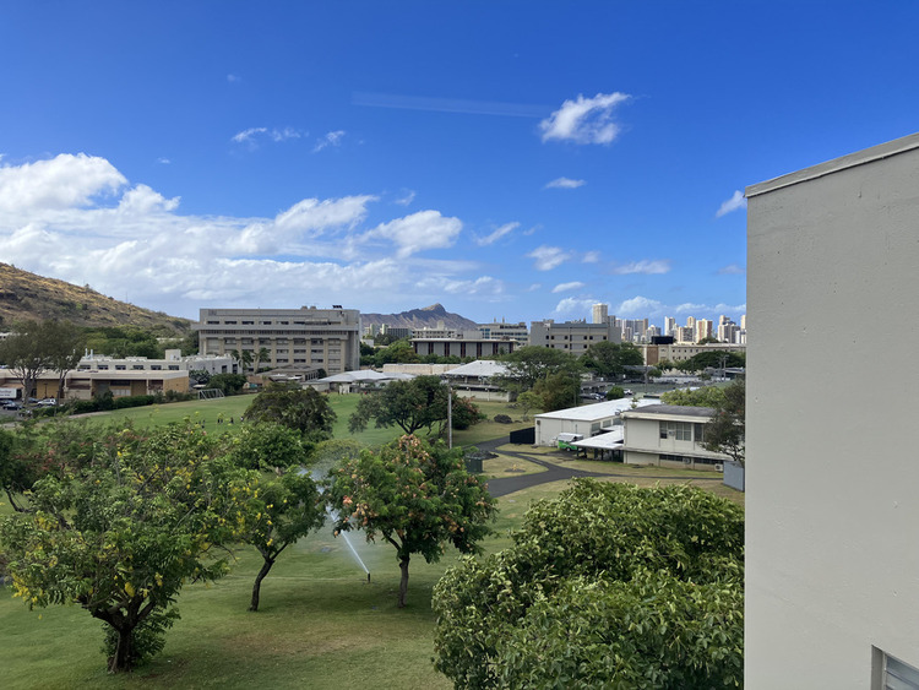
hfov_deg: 63.4
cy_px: 345
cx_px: 460
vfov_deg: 49.8
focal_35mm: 28
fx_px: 744
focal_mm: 3.99
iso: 32
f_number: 1.8
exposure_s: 1/1946
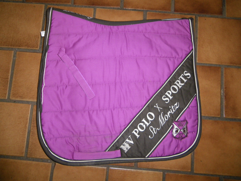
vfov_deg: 48.2
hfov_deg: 61.6
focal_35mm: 29
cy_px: 88
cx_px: 117
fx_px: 202
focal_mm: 4.9
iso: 400
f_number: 2.6
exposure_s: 1/60
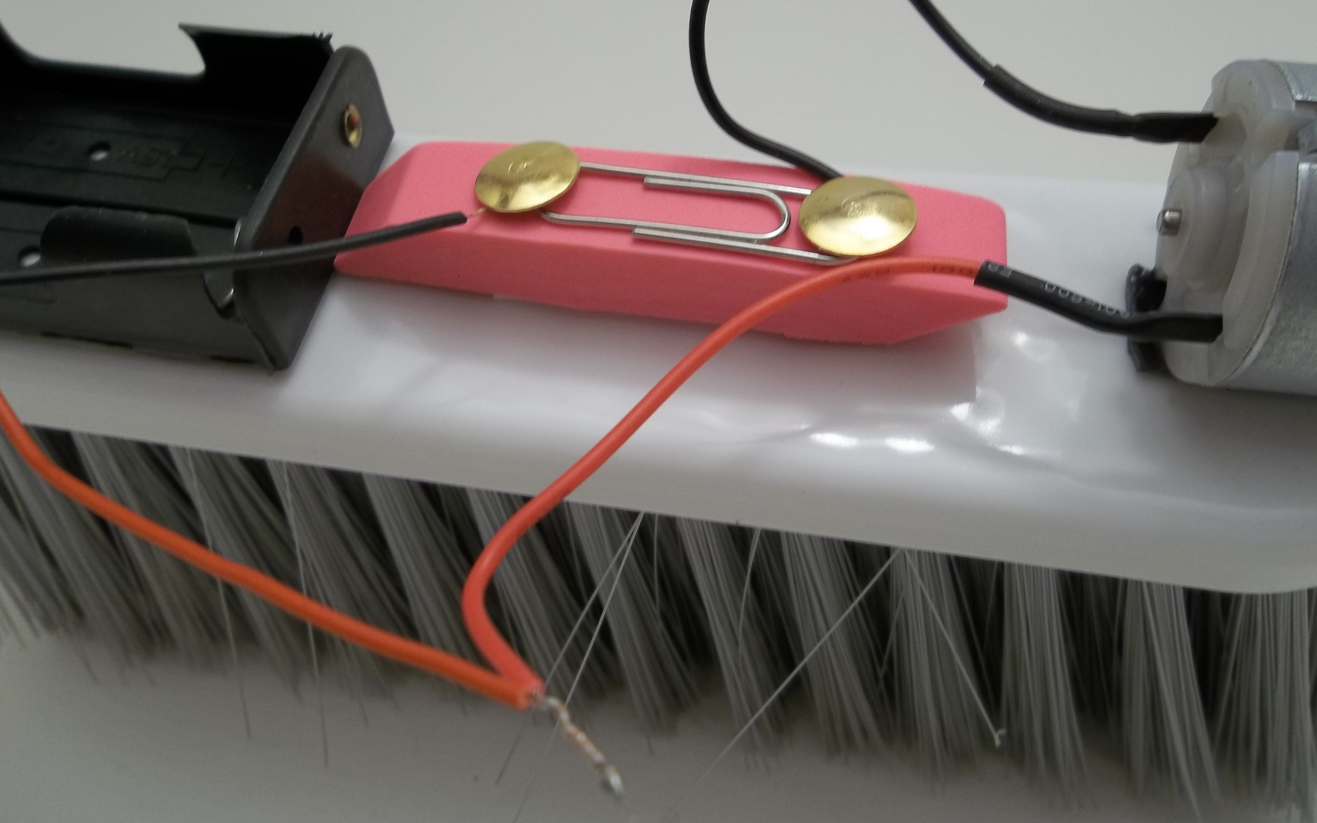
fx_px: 1041
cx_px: 654
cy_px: 370
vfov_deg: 43.1
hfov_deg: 64.6
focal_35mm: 29
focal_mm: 4.9
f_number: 3.5
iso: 80
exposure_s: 1/50
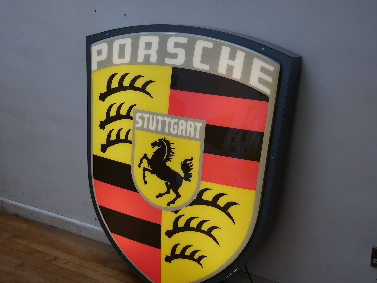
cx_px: 182
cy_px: 159
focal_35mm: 51
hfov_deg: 37.5
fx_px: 556
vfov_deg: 28.6
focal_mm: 22
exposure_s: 1/60
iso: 320
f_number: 4.2
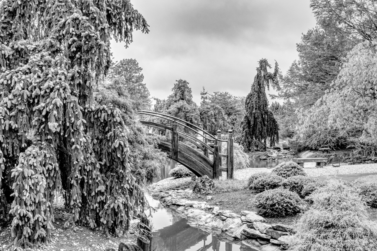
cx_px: 188
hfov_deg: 49.6
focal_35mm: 39
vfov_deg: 34.2
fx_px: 408
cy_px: 126
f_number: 10
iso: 200
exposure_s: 1/60
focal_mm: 26
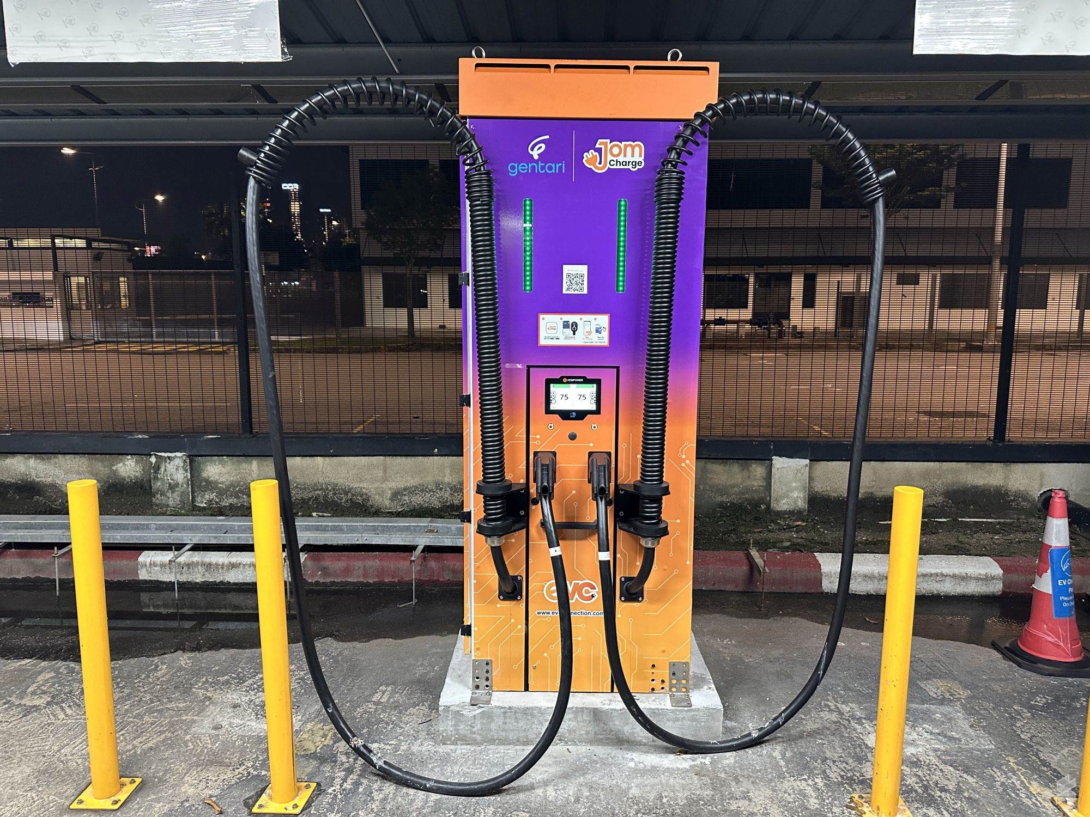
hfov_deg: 71.6
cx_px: 545
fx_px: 756
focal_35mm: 24
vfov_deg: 56.8
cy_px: 408
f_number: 1.78
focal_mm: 6.86
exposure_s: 1/50
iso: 400
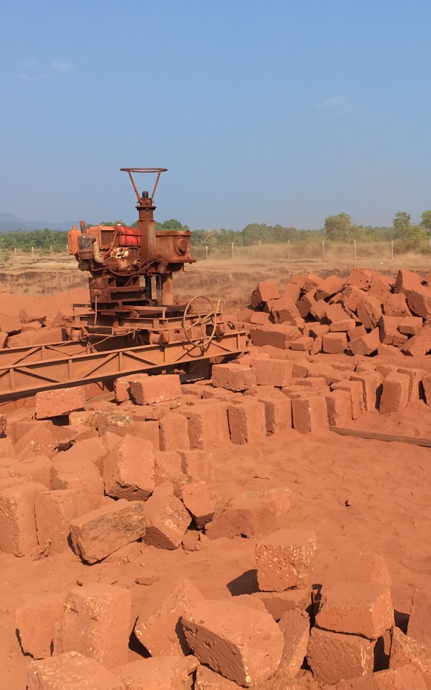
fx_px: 902
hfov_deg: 26.6
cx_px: 304
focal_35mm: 48
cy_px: 352
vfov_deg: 41.8
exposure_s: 1/986
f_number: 2.2
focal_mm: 4.15
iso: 25
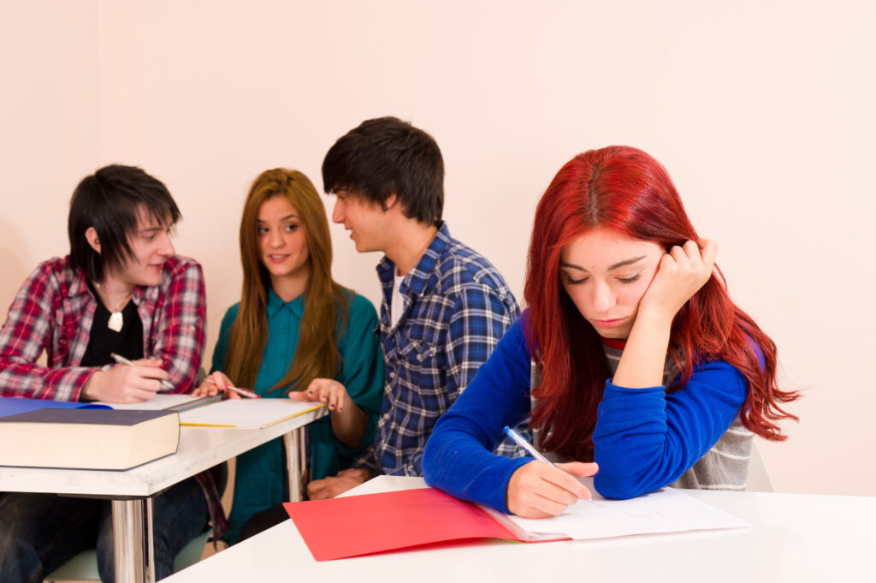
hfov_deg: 39.6
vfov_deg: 26.9
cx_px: 438
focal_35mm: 50
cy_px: 292
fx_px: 1216
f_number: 6.3
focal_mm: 50
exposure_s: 1/60
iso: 200
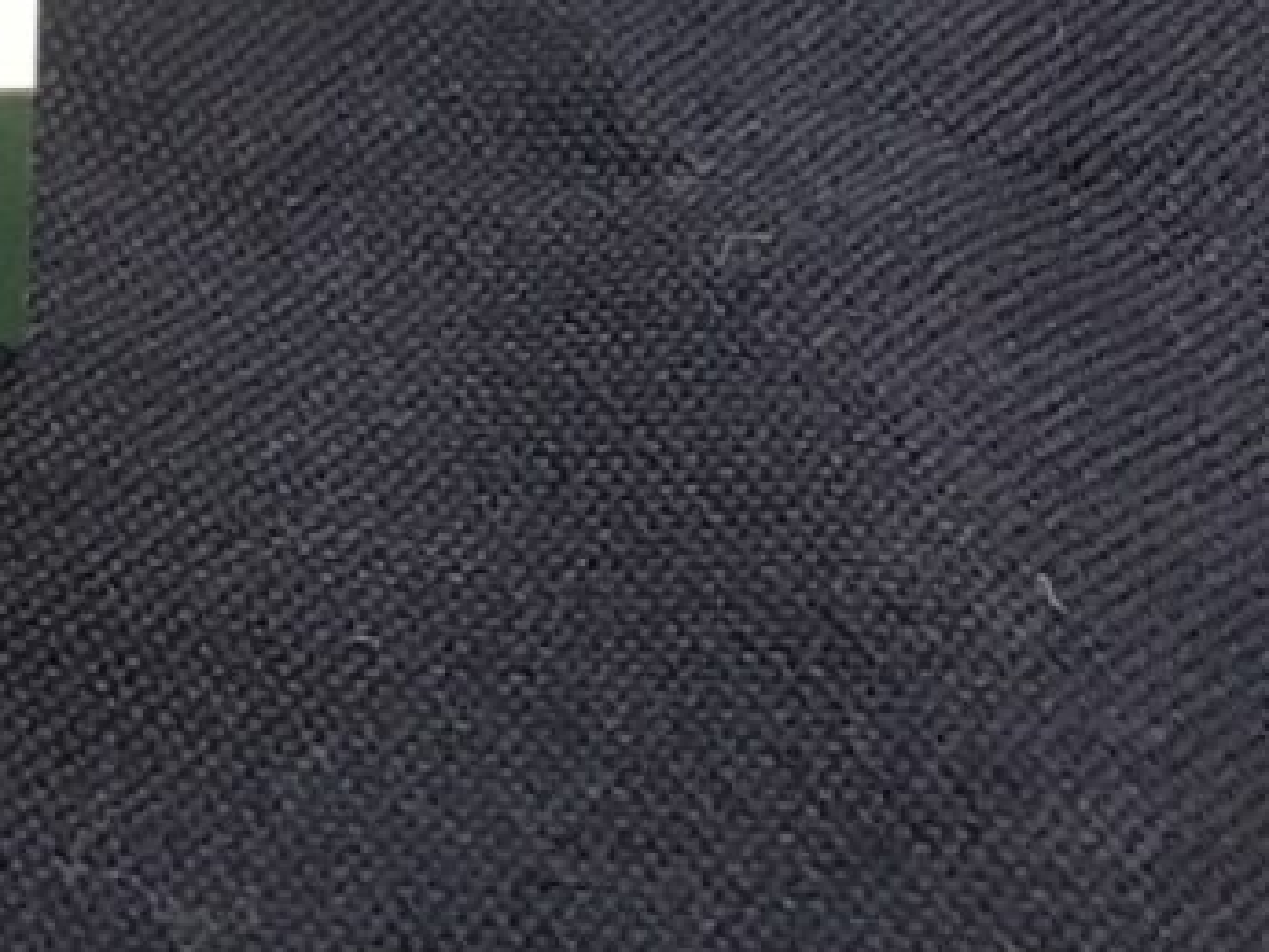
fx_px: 6088
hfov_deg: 10.4
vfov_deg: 7.8
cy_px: -1853
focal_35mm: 166
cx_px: -1710
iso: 40
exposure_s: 1/20
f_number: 1.8
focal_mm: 3.99
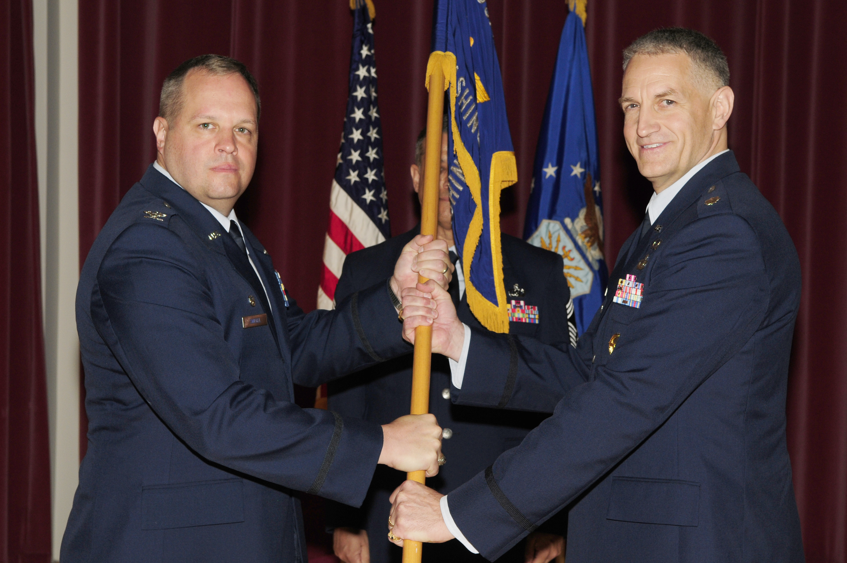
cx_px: 424
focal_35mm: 66
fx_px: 1551
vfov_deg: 20.6
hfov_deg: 30.5
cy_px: 282
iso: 400
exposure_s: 1/60
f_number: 6.3
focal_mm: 44
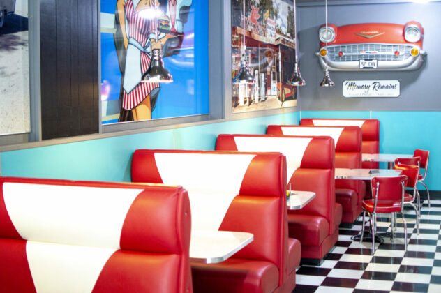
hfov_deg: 37.9
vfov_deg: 25.7
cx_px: 220
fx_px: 642
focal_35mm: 52
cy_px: 146
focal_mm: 35
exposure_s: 1/60
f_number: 1.8
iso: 720
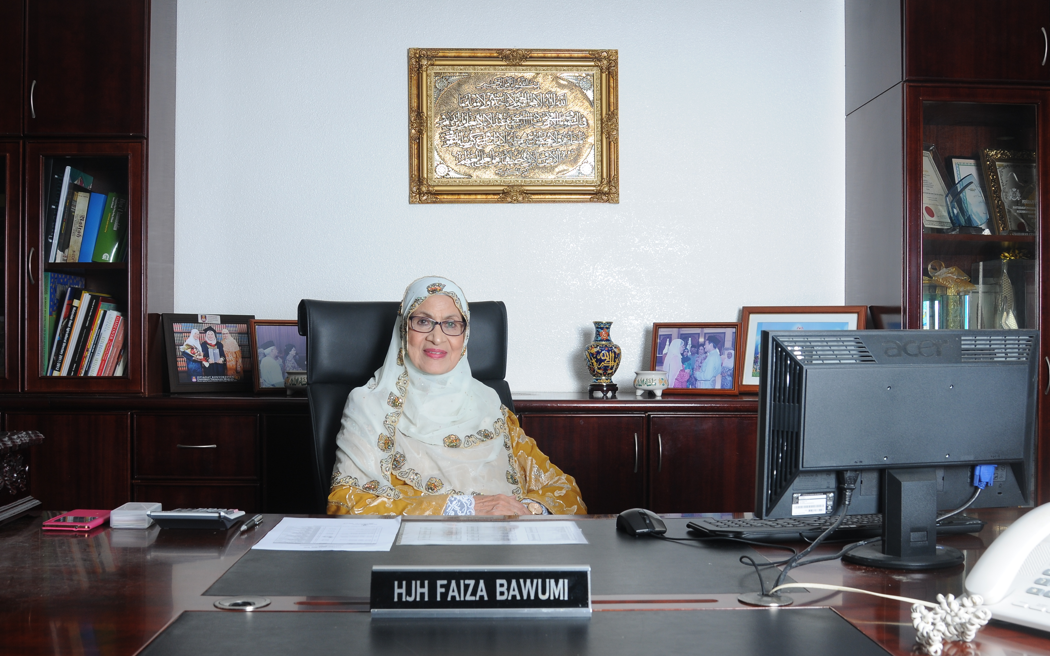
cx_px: 534
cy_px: 354
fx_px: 1087
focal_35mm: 38
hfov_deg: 51.5
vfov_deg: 33.6
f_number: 8
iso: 200
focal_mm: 24
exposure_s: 1/160
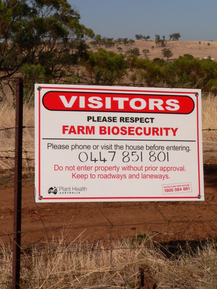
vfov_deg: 27.0
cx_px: 108
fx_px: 602
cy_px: 144
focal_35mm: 72
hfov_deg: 20.4
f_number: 8
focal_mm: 12
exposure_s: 1/1600
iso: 200
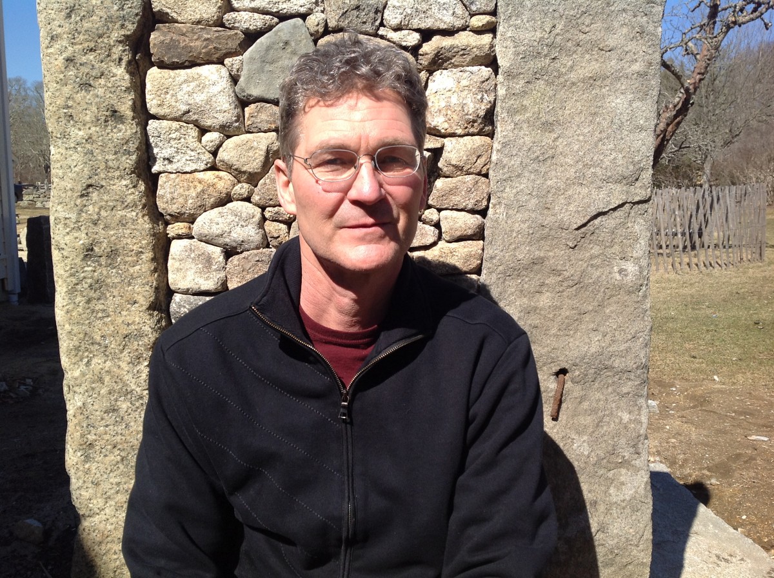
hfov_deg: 52.7
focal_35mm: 35
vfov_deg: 40.6
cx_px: 387
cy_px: 289
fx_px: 781
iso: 80
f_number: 2.4
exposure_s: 1/1513
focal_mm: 4.28
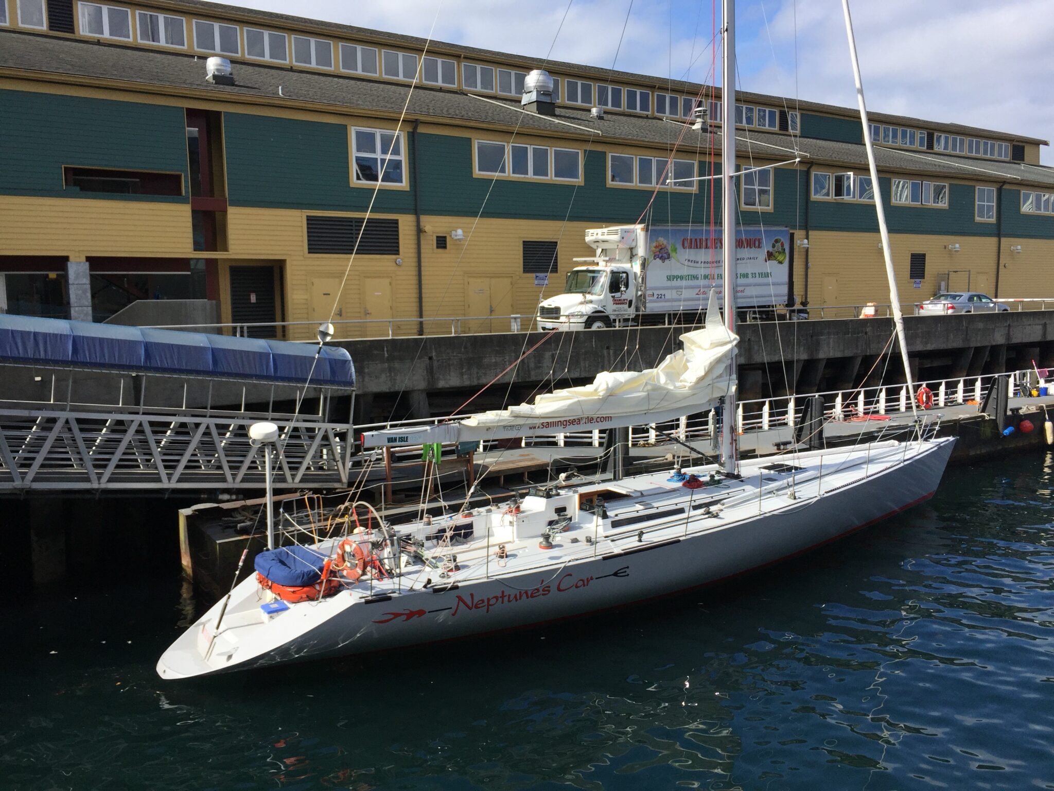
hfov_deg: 61.7
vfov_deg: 48.2
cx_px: 527
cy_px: 396
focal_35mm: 29
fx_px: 883
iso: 32
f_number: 2.2
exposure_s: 1/2326
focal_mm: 4.15
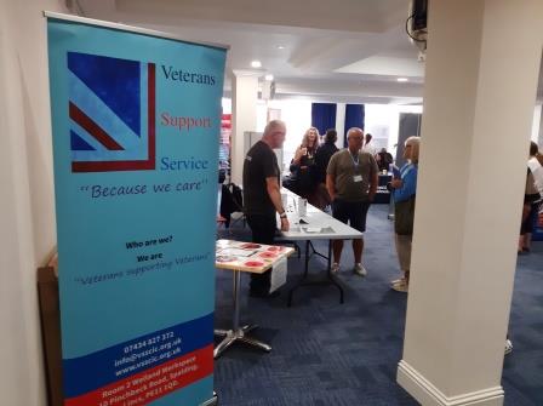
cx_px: 272
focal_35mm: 27
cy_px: 203
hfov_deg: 65.4
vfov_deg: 51.3
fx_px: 423
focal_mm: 3.93
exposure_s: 1/50
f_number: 1.7
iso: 250
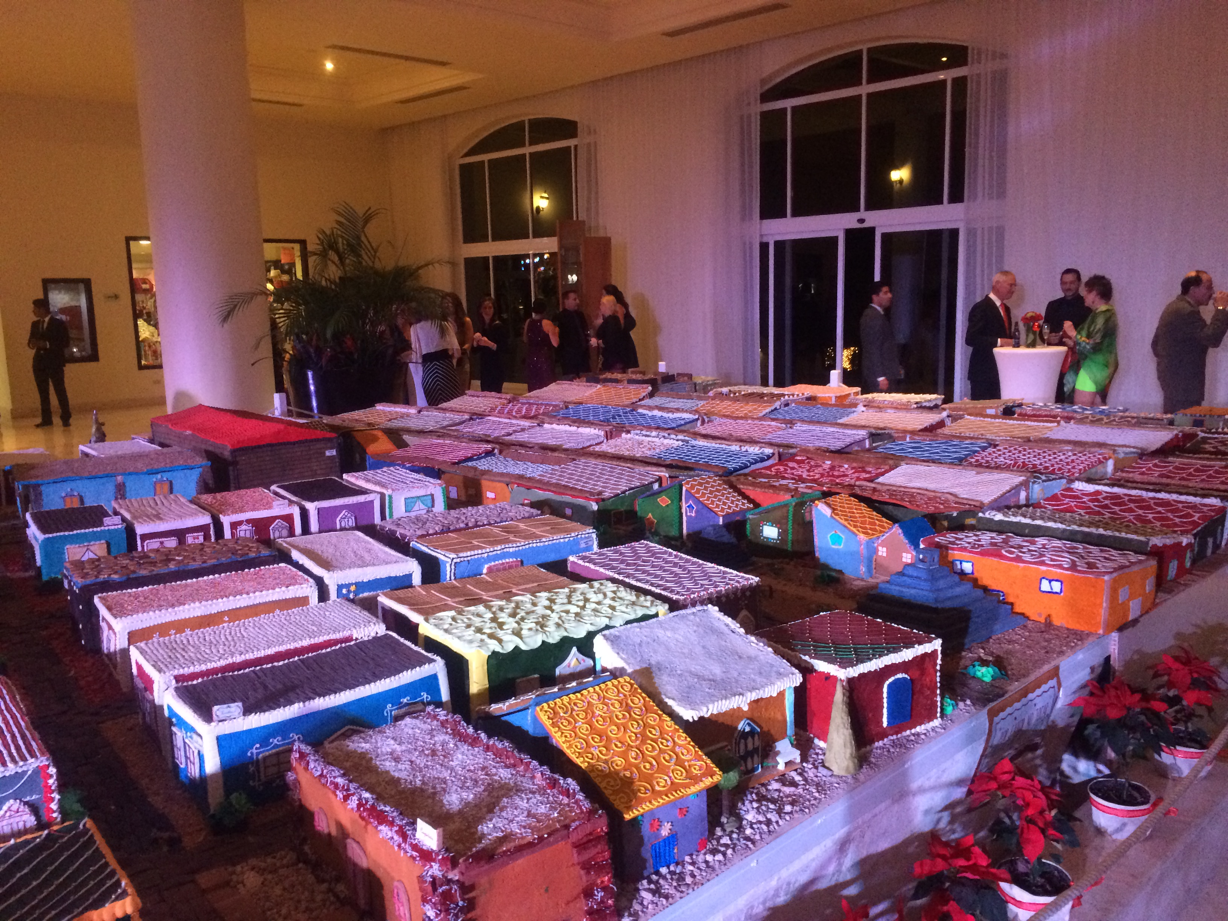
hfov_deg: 61.7
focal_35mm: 29
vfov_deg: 48.2
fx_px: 1029
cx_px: 614
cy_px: 460
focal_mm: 4.15
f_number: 2.2
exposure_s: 1/30
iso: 320
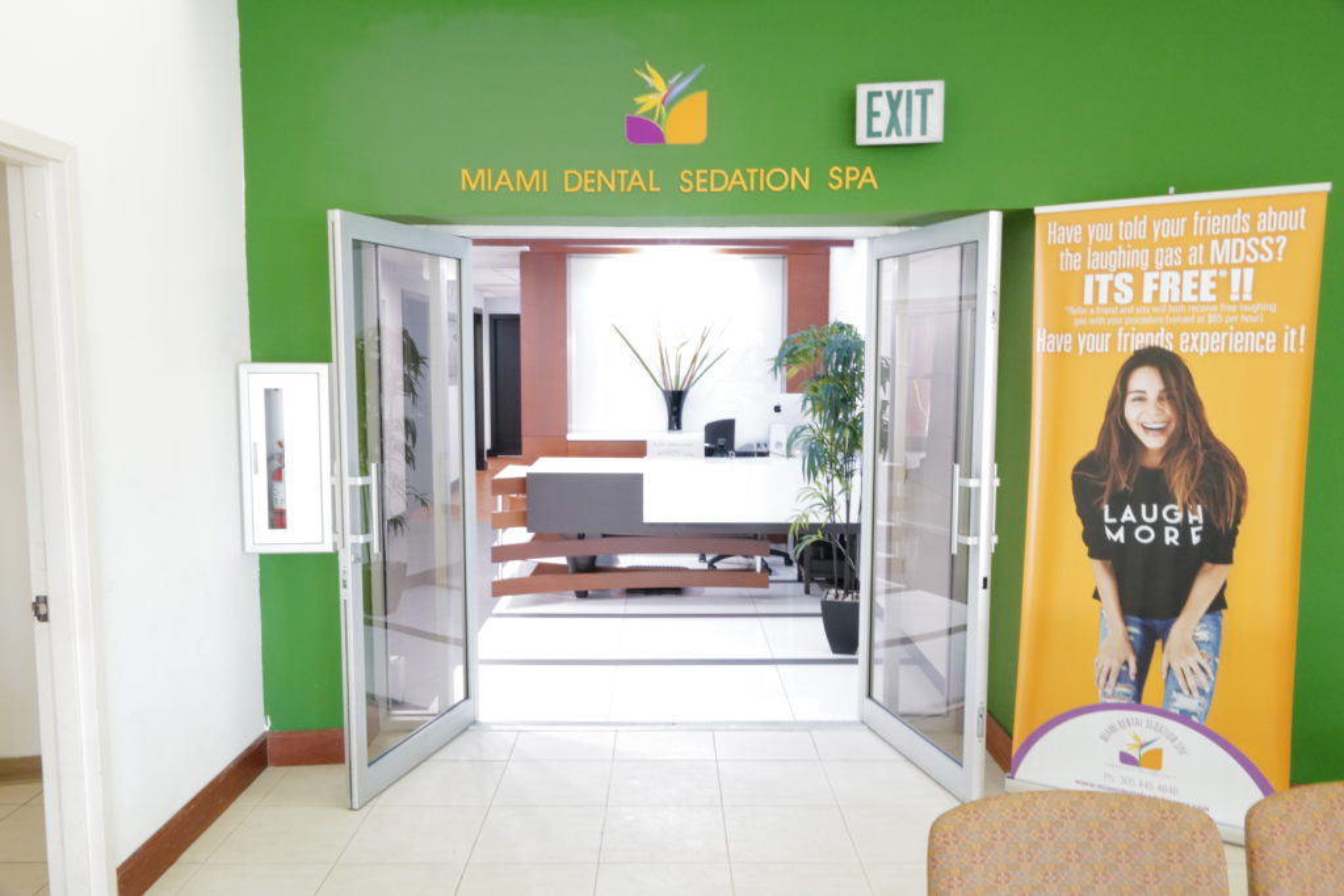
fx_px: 1045
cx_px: 672
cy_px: 448
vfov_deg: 46.4
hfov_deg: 65.5
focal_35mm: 28
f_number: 16
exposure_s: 1/3.33
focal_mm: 28
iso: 3200
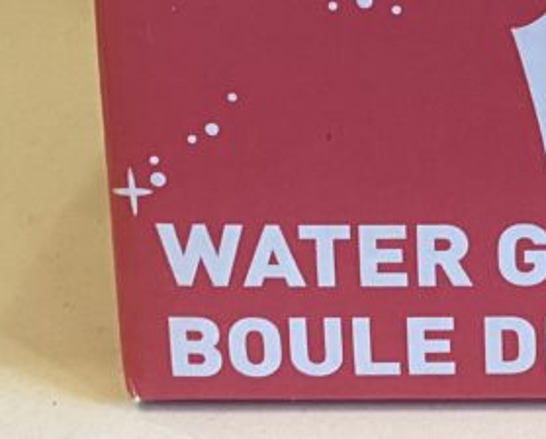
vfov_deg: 12.9
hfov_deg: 16.8
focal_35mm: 109
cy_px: -341
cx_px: 658
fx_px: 1764
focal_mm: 4.25
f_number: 1.8
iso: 320
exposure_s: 1/60
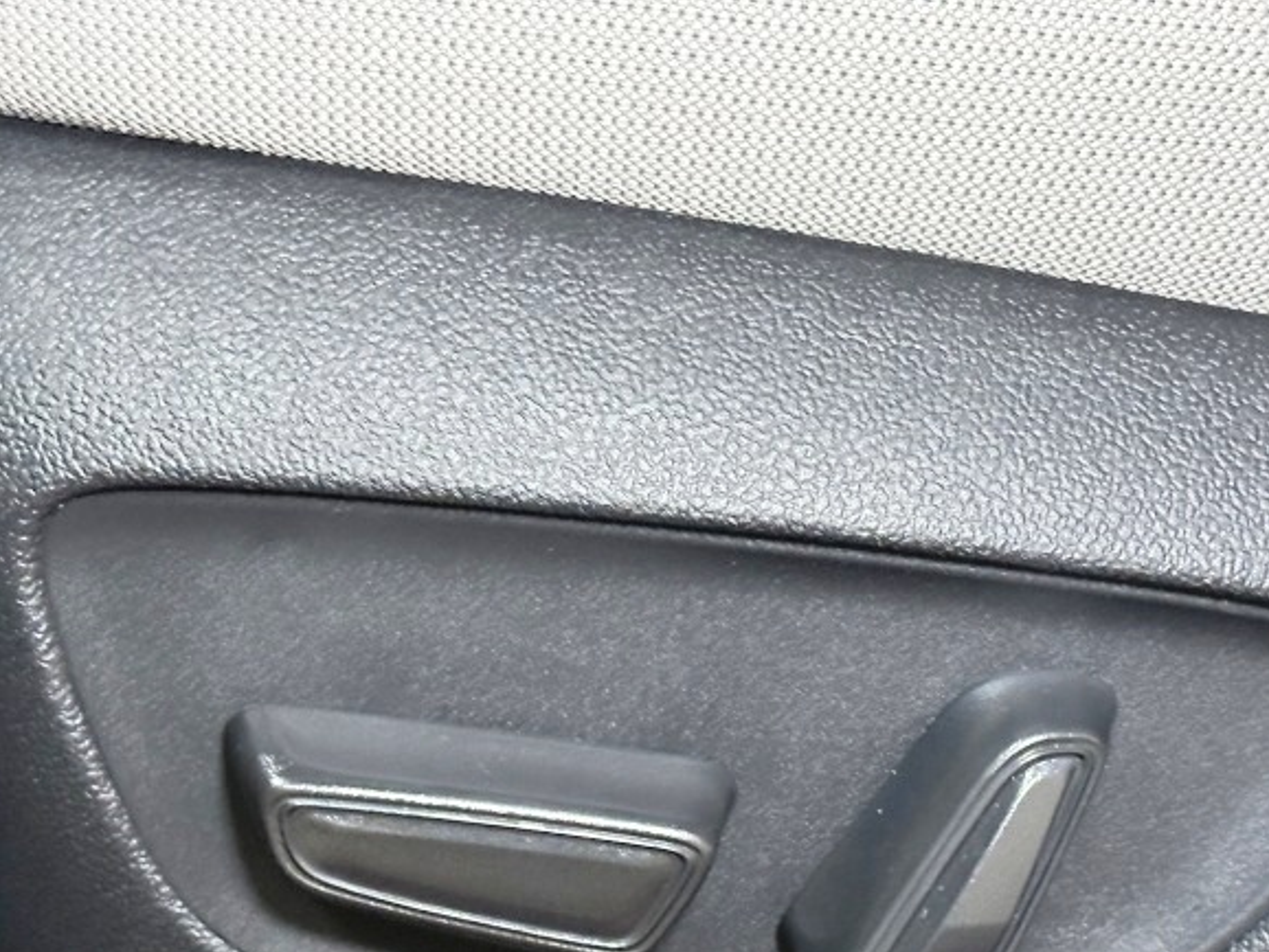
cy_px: 840
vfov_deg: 17.2
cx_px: 806
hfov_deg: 22.9
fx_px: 3117
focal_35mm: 85
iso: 500
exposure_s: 1/30
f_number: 1.78
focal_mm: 6.86
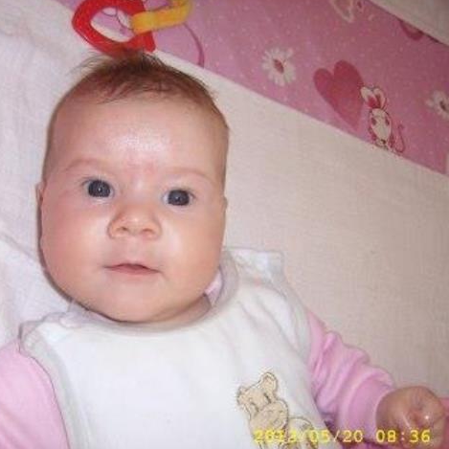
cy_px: 230
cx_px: 140
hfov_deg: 37.8
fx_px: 646
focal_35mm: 44
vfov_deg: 38.3
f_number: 2.8
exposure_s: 1/30
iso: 100
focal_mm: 5.95
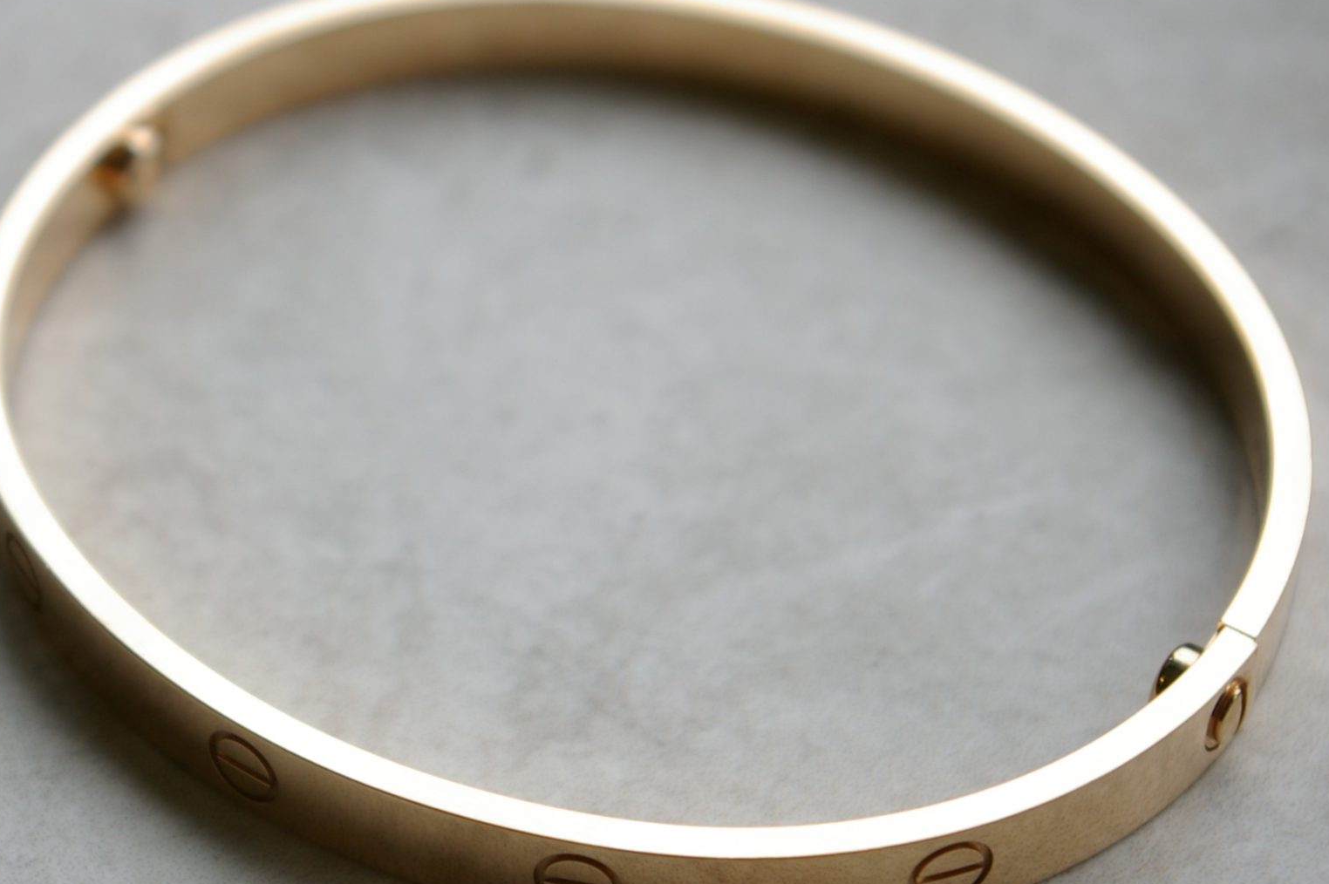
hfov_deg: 23.5
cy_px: 526
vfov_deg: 15.7
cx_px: 699
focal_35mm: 87
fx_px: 3197
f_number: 6.7
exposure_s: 1/90
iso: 200
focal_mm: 43
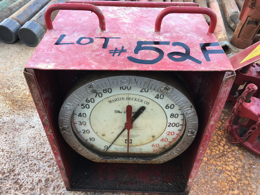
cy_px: 98
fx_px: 218
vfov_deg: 48.2
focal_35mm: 29
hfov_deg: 61.7
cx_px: 130
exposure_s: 1/120
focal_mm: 4.15
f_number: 2.2
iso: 32
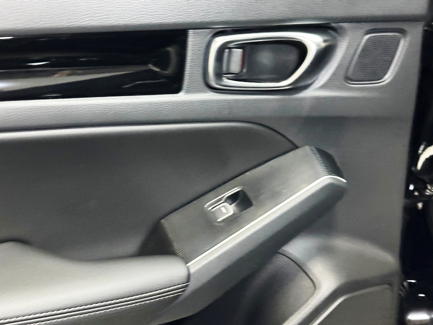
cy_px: 162
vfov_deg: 30.3
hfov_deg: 39.7
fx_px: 600
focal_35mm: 48
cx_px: 216
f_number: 1.78
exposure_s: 1/30
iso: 640
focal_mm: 6.86
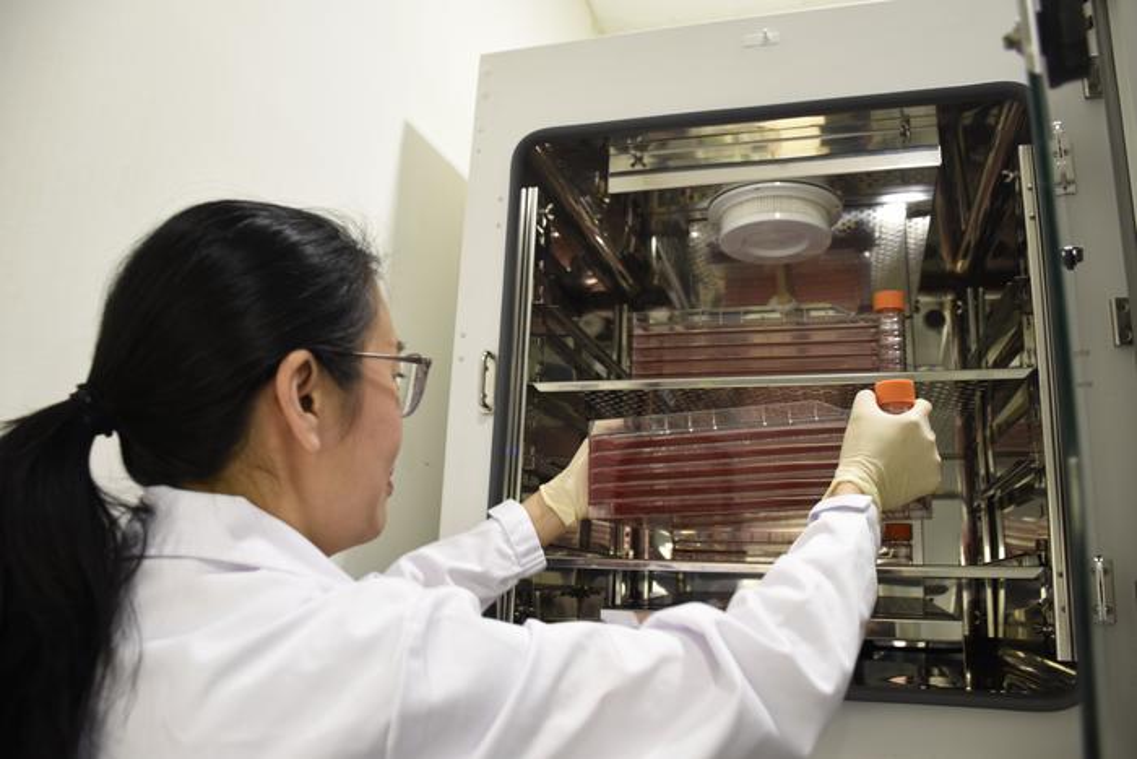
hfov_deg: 67.4
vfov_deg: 47.9
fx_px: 853
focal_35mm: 27
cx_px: 568
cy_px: 380
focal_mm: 18
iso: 400
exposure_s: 1/30
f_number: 4
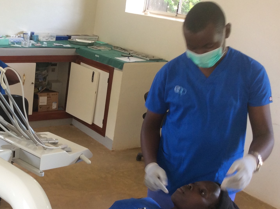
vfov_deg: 44.0
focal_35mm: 32
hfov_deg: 56.9
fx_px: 258
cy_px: 104
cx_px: 140
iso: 40
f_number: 2.4
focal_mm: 3.3
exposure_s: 1/25
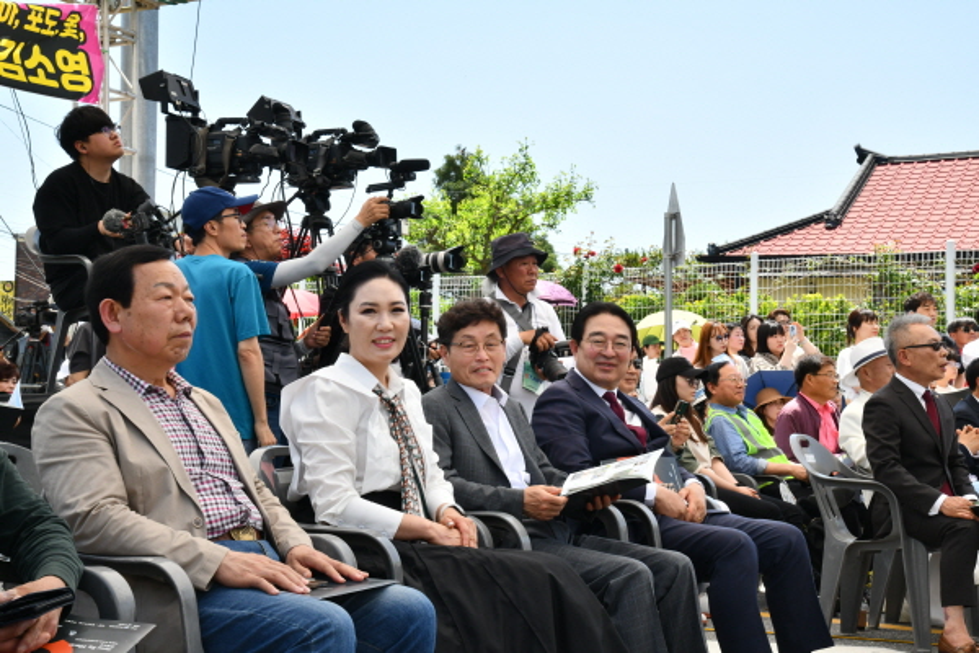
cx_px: 490
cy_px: 326
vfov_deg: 24.6
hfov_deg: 36.2
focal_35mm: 55
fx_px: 1496
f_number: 16
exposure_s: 1/160
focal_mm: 55
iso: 500
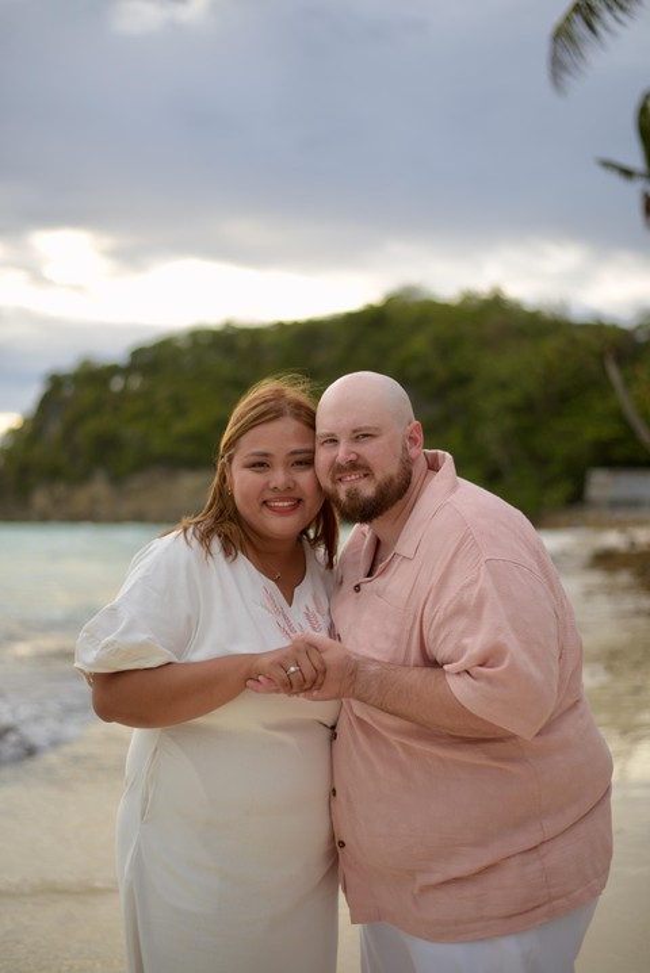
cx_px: 325
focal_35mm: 50
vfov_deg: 39.6
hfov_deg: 27.0
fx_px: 1353
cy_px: 486
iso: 100
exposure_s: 1/800
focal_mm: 50
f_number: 1.8
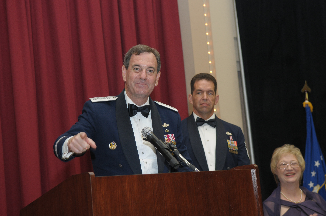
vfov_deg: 16.5
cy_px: 108
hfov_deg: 24.6
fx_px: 746
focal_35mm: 82
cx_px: 163
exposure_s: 1/60
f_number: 4.5
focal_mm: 55
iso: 400
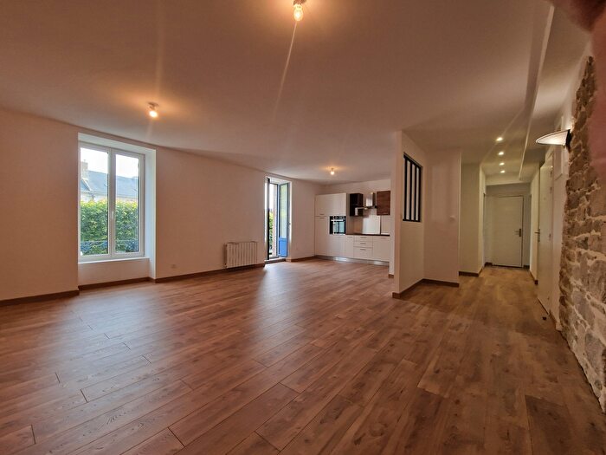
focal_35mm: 13
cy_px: 228
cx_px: 303
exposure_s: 1/50
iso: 50
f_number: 2.2
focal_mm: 2.2
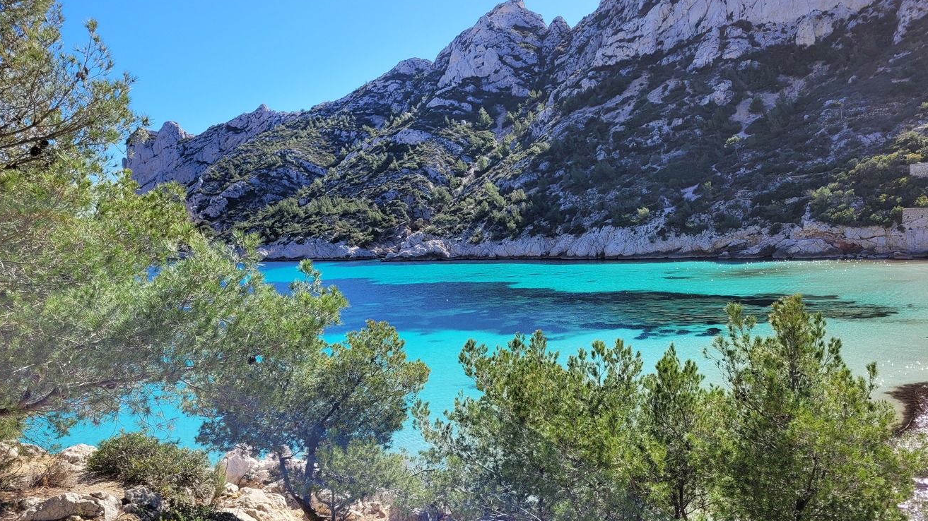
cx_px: 454
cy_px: 313
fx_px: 713
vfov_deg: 40.0
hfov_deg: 66.1
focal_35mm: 29
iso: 40
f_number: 1.8
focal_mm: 5.4
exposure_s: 1/1354
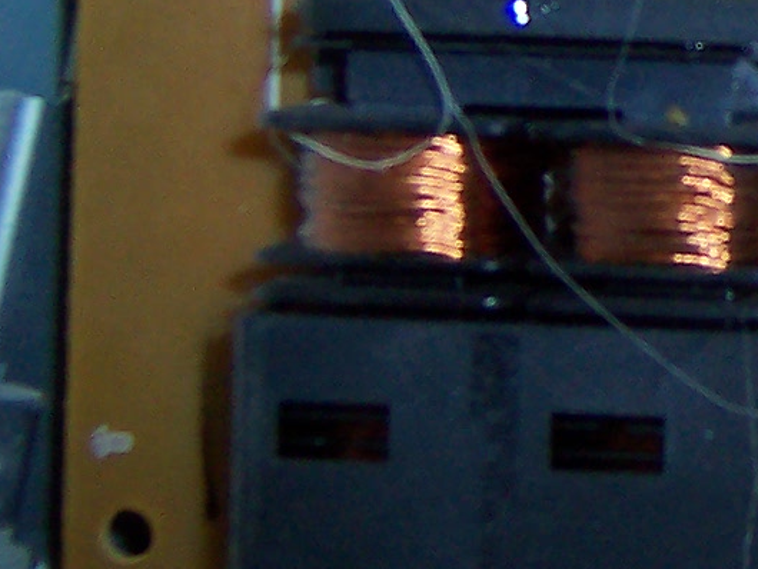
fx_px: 3023
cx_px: 1397
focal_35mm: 138
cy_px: -114
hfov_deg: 12.9
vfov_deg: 10.6
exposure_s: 1/60
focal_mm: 5.6
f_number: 2.8
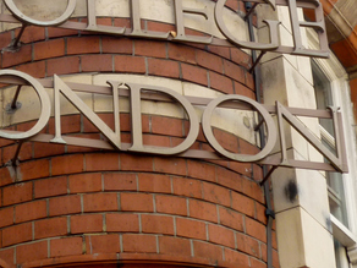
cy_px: 24
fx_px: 1929
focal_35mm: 187
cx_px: 122
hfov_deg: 10.6
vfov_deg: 7.9
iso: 80
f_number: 5.6
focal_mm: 14.2
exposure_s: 1/60
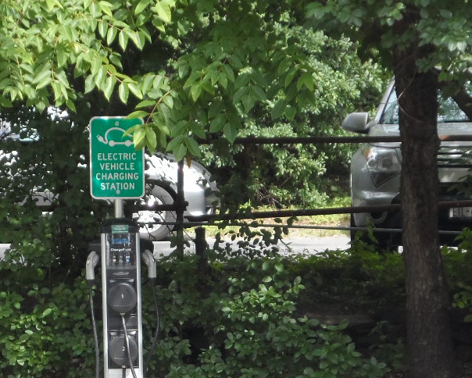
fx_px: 2418
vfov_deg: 8.9
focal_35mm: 173
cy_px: 289
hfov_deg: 11.1
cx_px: 233
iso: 80
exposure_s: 1/180
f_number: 3.6
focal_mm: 9.7
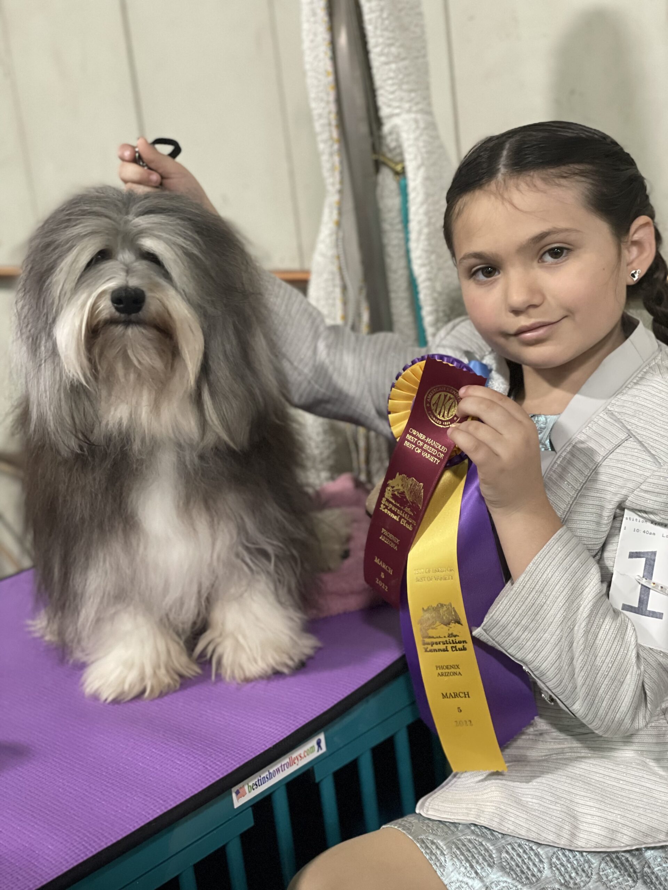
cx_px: 334
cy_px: 445
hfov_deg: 28.0
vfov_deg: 36.8
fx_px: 1338
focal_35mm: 52
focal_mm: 6
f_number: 2
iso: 320
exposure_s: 1/40
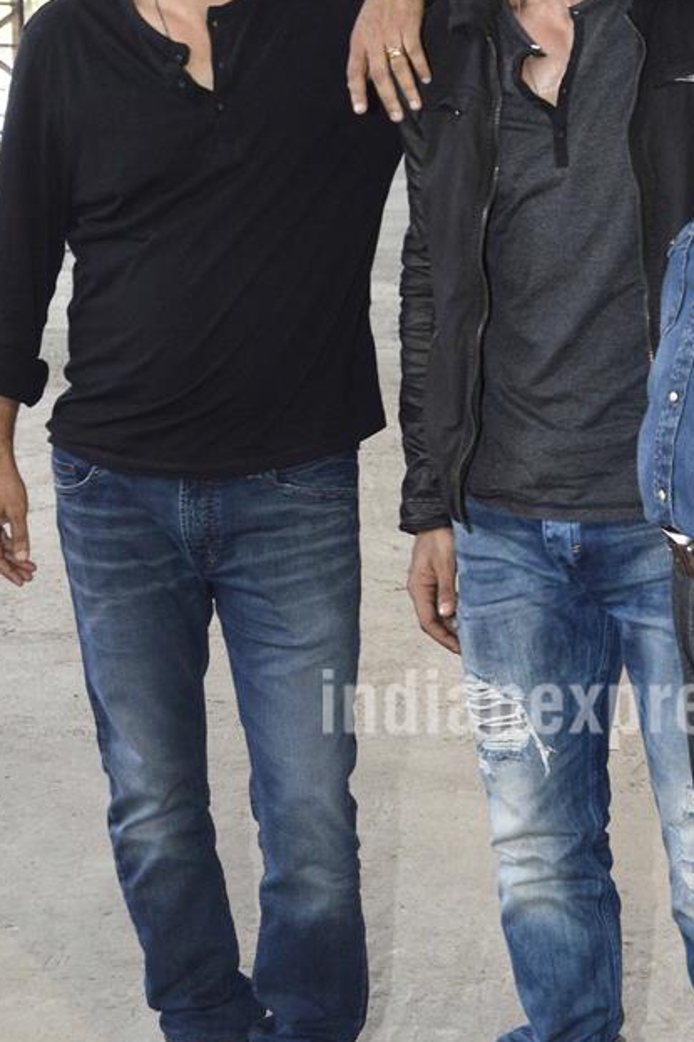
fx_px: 2575
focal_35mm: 89
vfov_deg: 22.9
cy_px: 593
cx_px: 597
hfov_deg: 15.2
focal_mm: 30
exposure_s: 1/160
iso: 800
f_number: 8
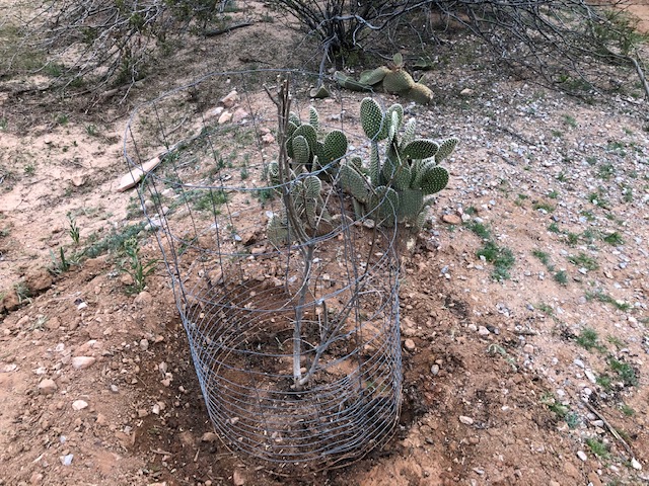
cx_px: 324
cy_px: 243
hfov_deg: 63.4
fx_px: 525
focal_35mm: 28
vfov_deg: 49.7
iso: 25
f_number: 1.8
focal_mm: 3.99
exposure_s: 1/40
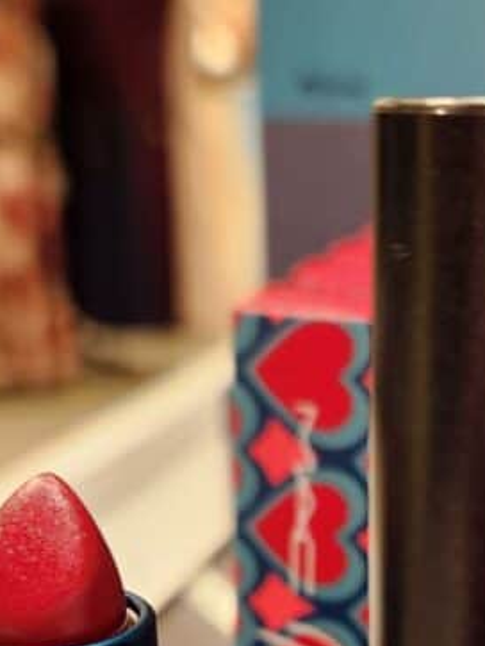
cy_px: 653
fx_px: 1213
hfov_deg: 22.1
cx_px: 426
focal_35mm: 65
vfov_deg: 27.9
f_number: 1.8
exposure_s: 1/120
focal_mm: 5.4
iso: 200
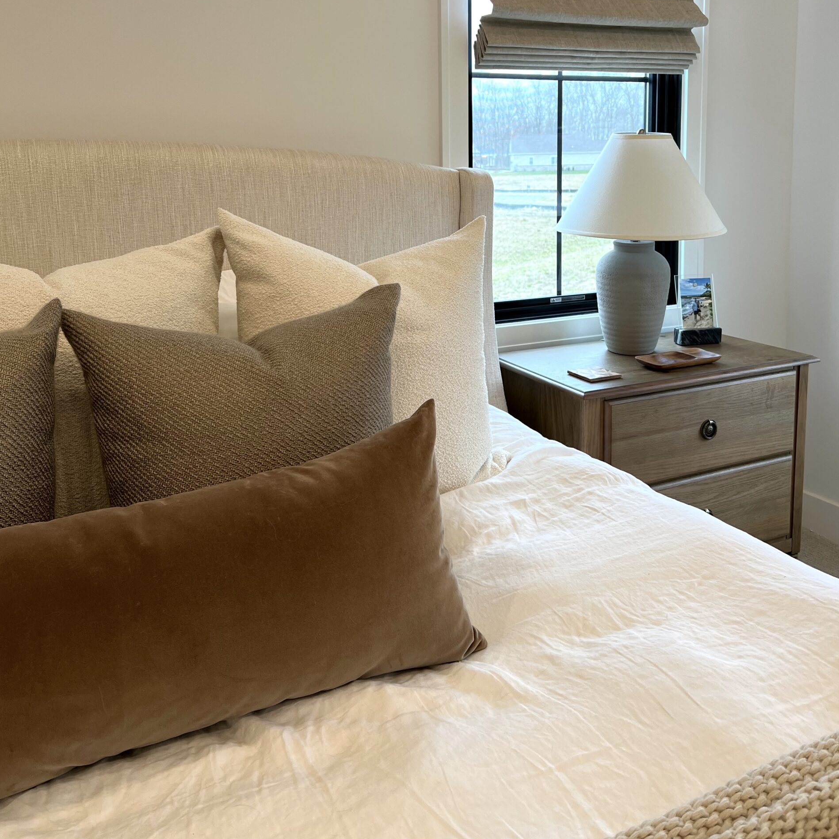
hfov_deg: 52.5
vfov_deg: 51.5
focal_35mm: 31
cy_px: 279
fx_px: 850
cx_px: 417
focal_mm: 5.7
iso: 64
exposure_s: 1/120
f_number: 1.5
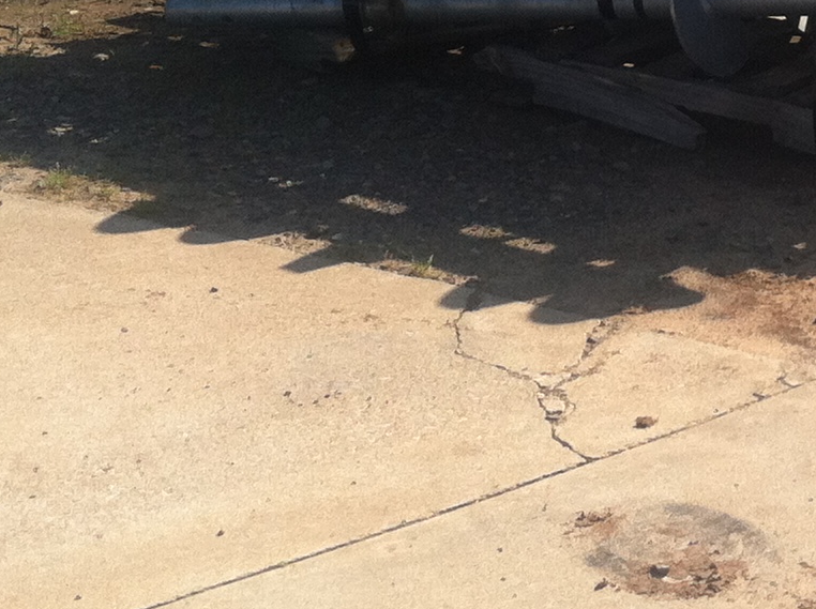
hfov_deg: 16.0
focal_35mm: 119
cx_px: 928
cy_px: -197
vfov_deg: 12.0
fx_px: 2801
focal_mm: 3.85
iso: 80
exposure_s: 1/857
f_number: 2.8
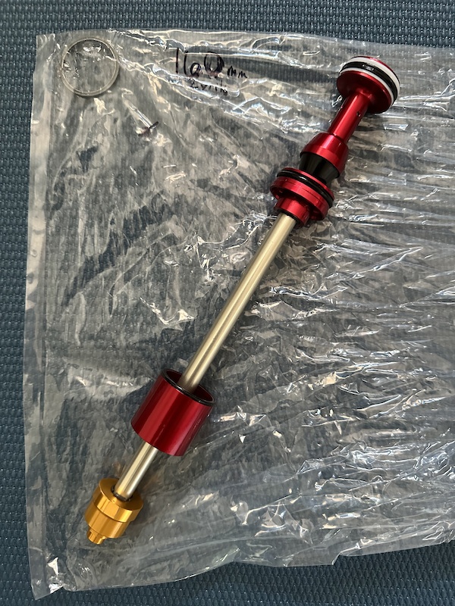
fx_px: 421
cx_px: 228
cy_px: 303
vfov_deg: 71.6
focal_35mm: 24
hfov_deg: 56.8
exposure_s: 1/60
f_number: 1.78
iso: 800
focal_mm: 6.86
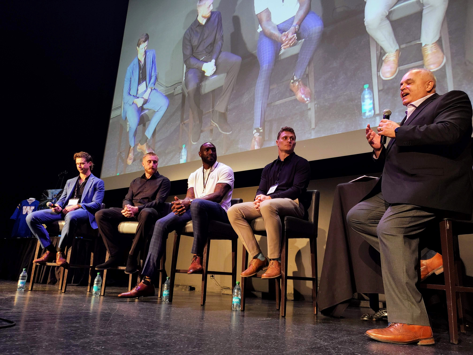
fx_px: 355
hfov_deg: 67.3
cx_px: 236
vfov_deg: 53.1
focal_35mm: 26
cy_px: 178
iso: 160
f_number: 1.5
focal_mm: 4.3
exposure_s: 1/100
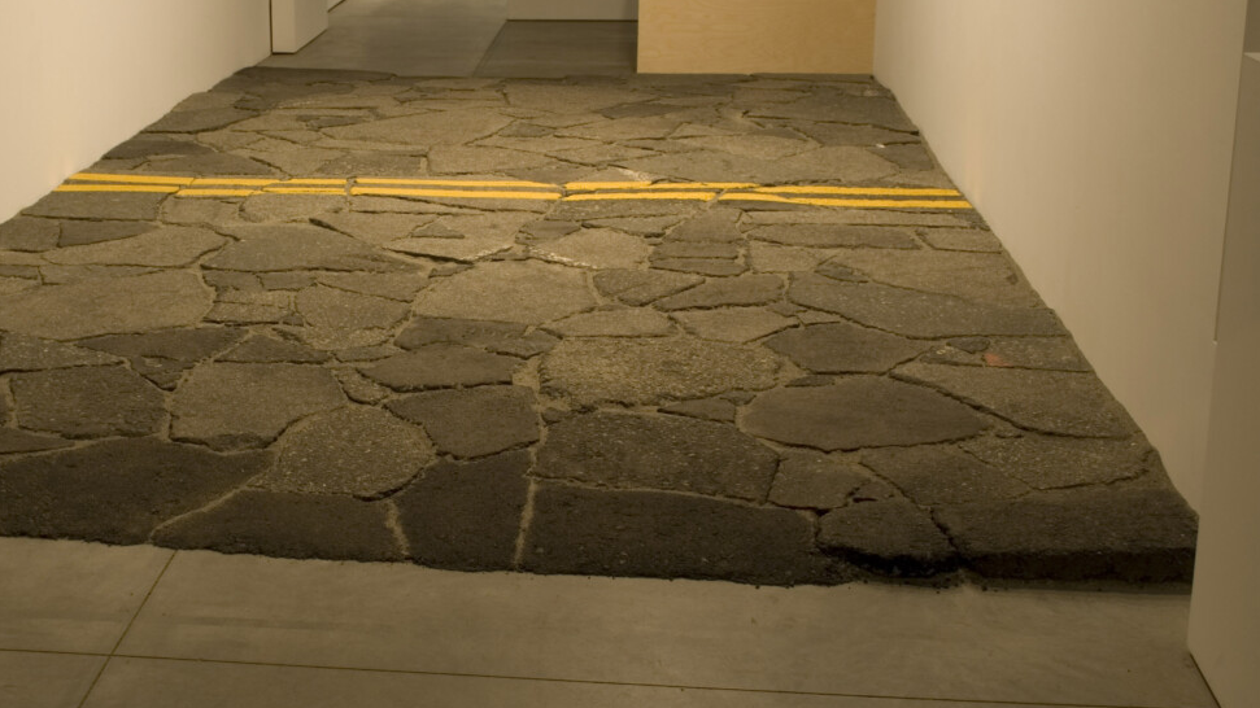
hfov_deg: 35.0
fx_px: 1971
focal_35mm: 59
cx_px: 385
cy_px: 270
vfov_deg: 20.3
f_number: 8
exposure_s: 1.5
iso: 100
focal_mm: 26
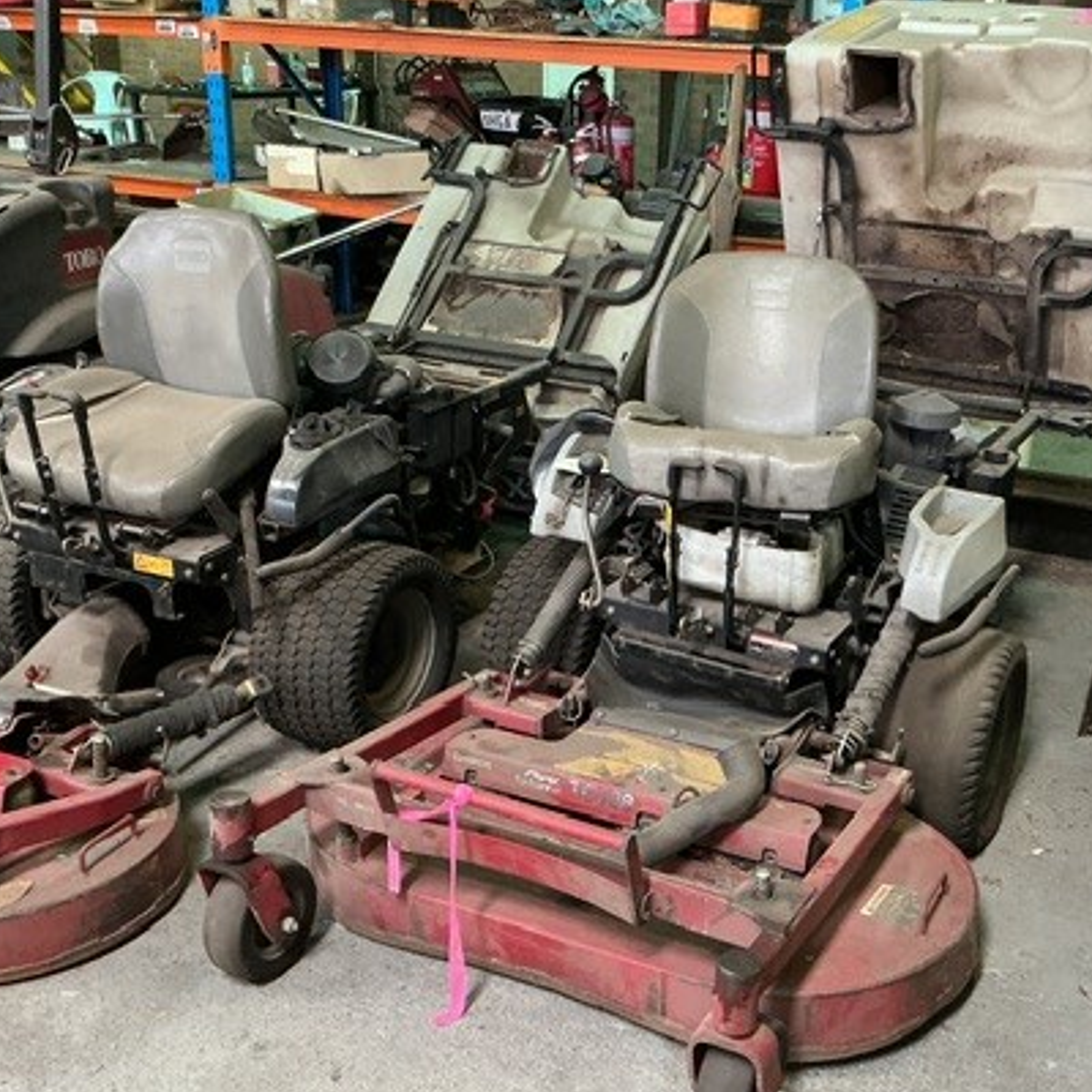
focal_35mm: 41
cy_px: 595
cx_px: 699
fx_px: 1463
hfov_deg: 40.6
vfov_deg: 40.9
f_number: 1.8
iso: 160
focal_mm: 3
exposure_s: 1/50
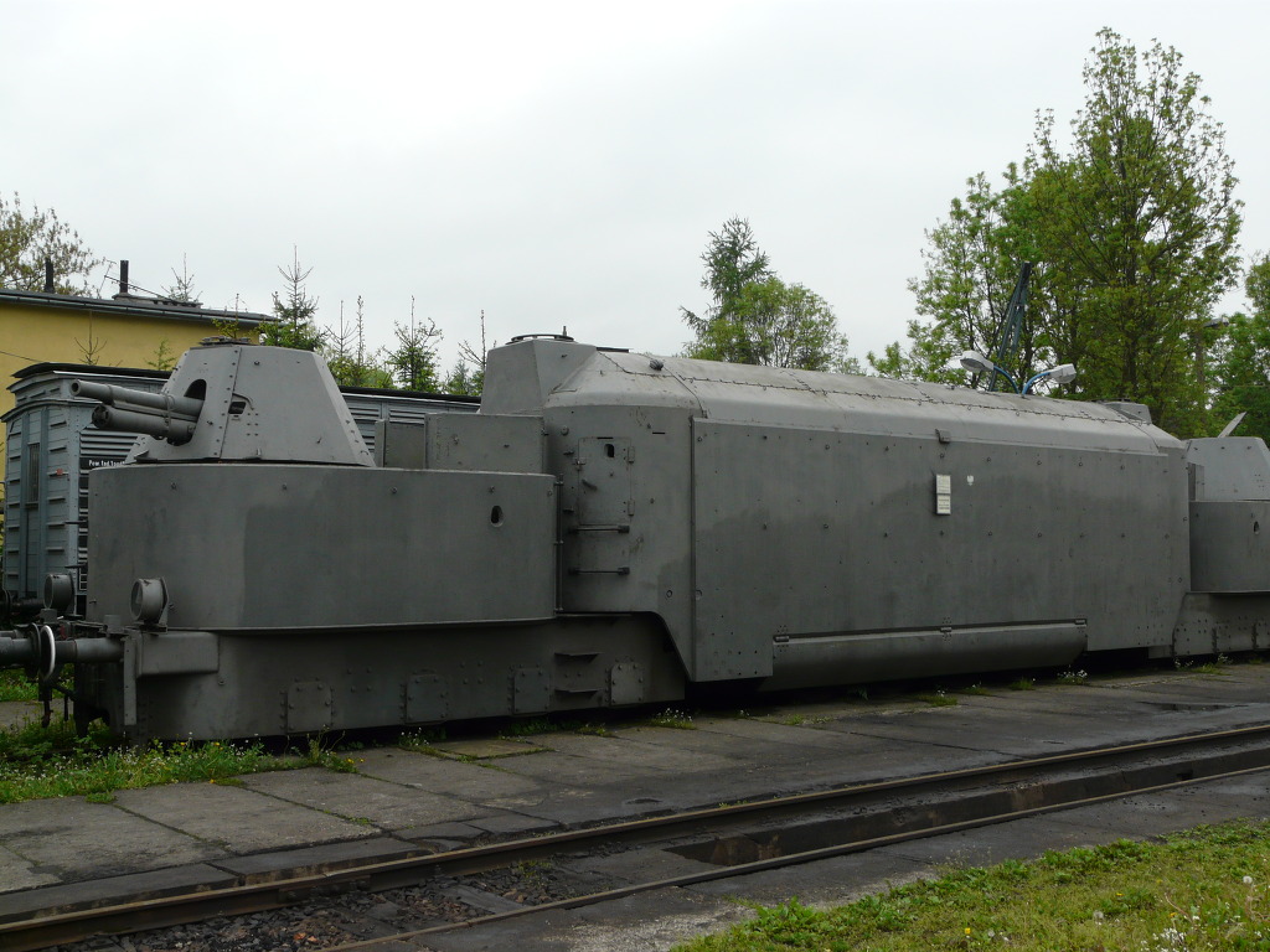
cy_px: 476
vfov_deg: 36.8
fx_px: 1431
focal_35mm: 39
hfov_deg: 47.9
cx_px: 635
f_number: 4
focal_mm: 6.4
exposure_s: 1/100
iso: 100
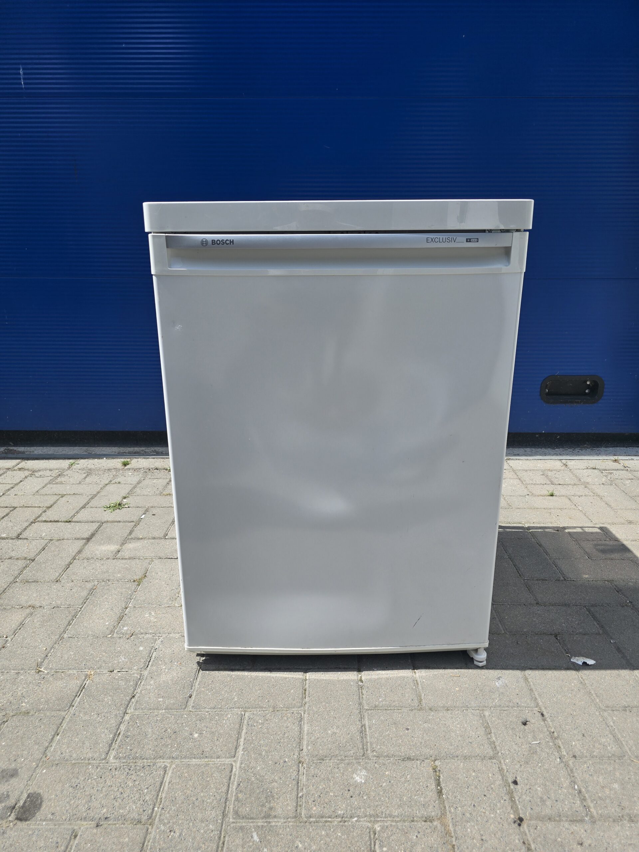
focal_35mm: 23
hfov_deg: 58.9
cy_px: 426
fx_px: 566
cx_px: 320
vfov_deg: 73.9
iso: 12
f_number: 1.7
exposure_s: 1/670
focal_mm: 6.3
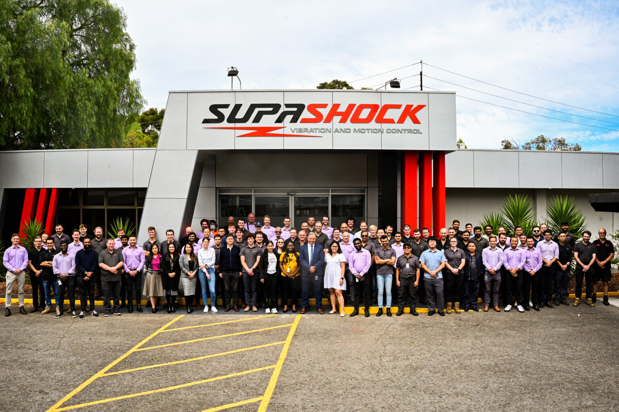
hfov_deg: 73.8
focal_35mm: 24
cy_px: 206
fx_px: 412
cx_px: 310
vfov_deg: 53.1
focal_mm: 24
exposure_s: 1/640
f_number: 11
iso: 1000
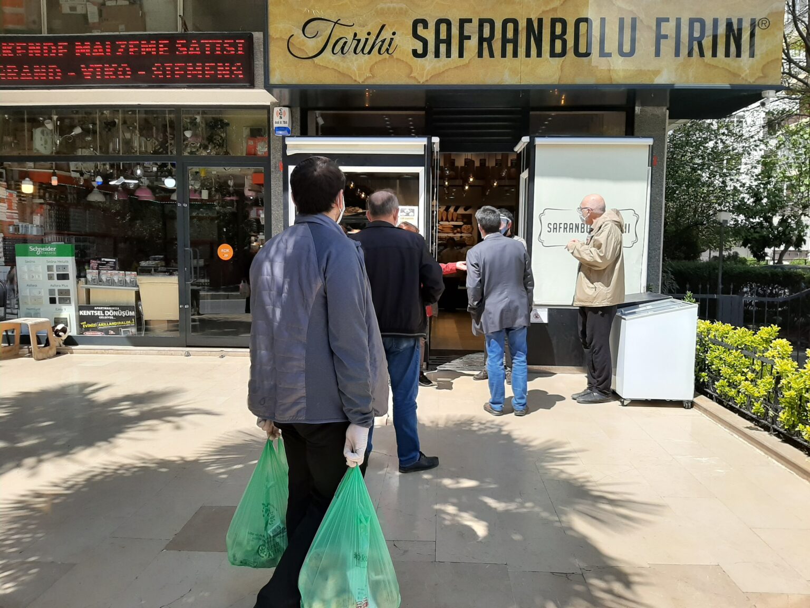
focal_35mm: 26
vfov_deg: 53.1
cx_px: 405
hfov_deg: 67.3
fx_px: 608
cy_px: 304
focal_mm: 3.93
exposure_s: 1/1887
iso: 40
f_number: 1.7
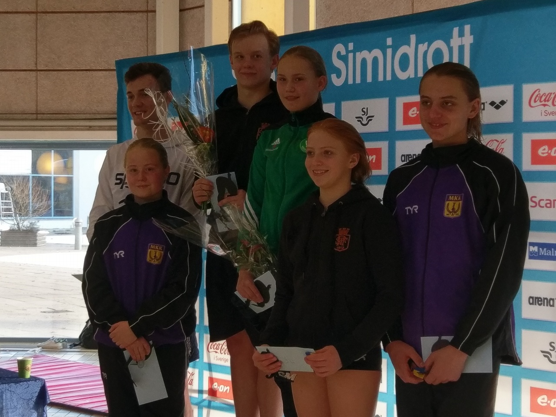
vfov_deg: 53.1
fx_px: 418
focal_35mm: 26
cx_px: 278
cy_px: 208
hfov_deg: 67.3
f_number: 1.8
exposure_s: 1/125
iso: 100
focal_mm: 4.58
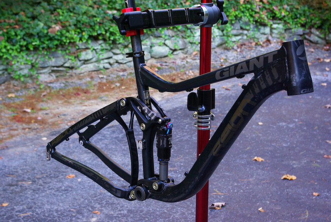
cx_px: 166
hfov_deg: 31.1
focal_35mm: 64
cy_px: 111
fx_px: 594
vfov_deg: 21.2
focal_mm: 43
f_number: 6.7
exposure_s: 1/60
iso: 800
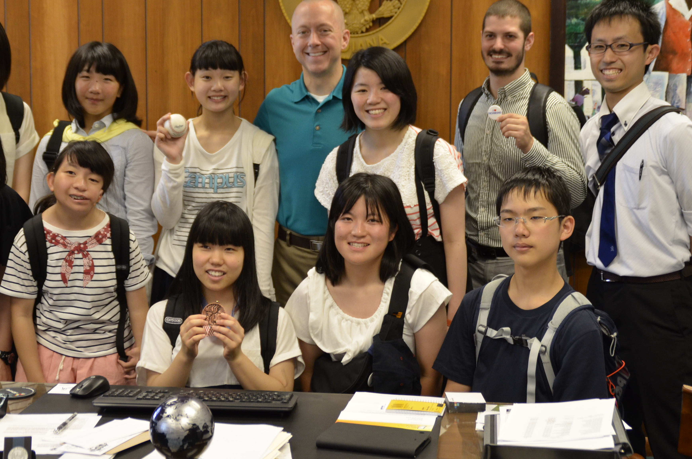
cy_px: 166
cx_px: 303
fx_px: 1304
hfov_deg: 29.7
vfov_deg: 19.9
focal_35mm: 68
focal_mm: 32
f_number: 4.2
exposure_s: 1/60
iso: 720
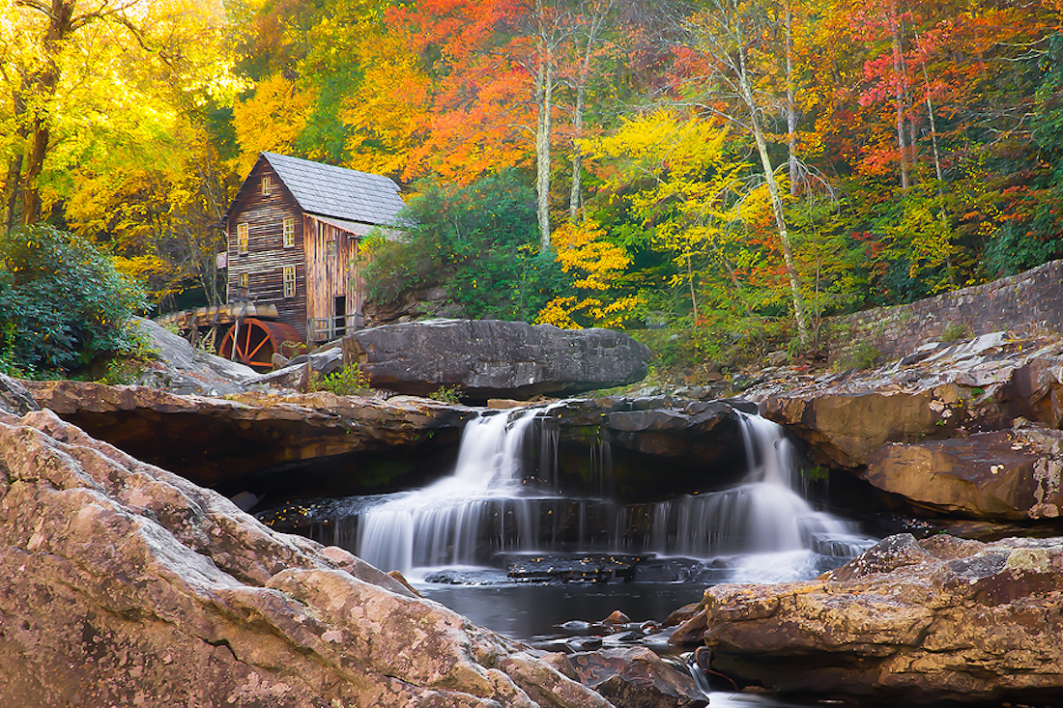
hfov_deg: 46.4
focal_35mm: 42
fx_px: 1240
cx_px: 532
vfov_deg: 31.9
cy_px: 354
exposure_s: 4
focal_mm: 28
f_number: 22
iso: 200
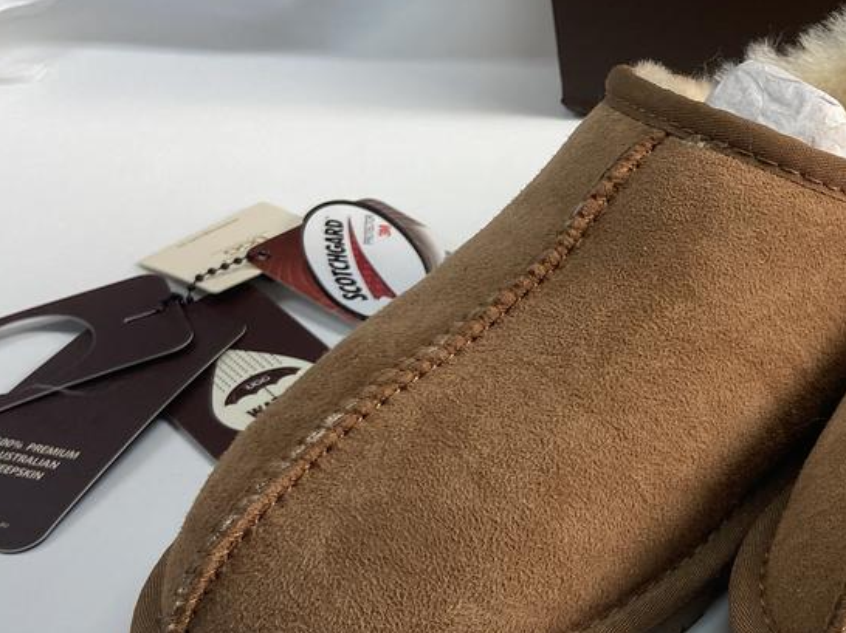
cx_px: 803
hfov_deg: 30.0
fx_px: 1490
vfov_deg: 23.9
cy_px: 404
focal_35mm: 61
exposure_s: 1/120
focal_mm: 4.25
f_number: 1.8
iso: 50
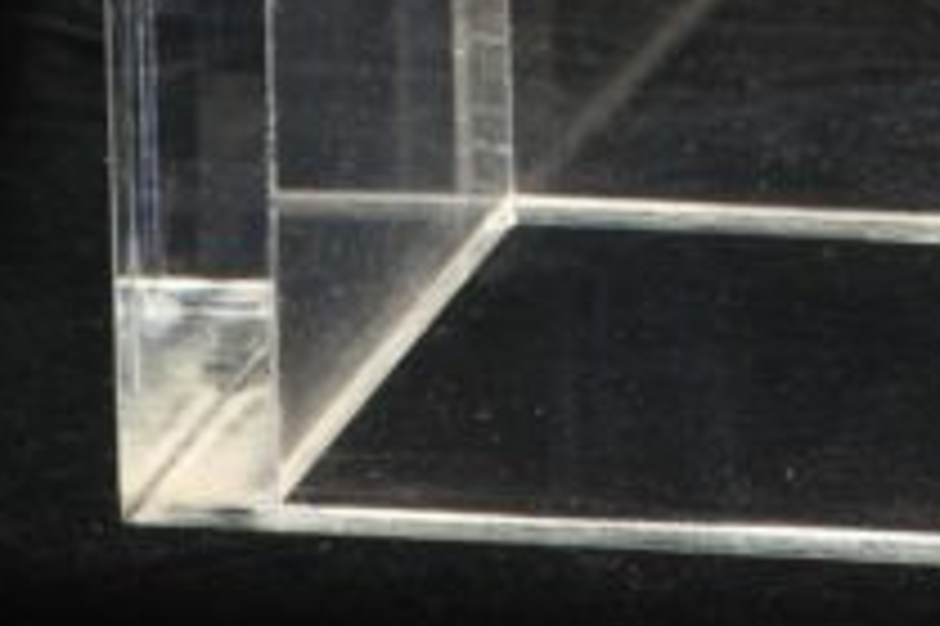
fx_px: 13254
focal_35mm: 508
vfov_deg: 2.7
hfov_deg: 4.1
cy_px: -1502
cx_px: 823
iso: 100
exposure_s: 1
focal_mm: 92
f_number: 14
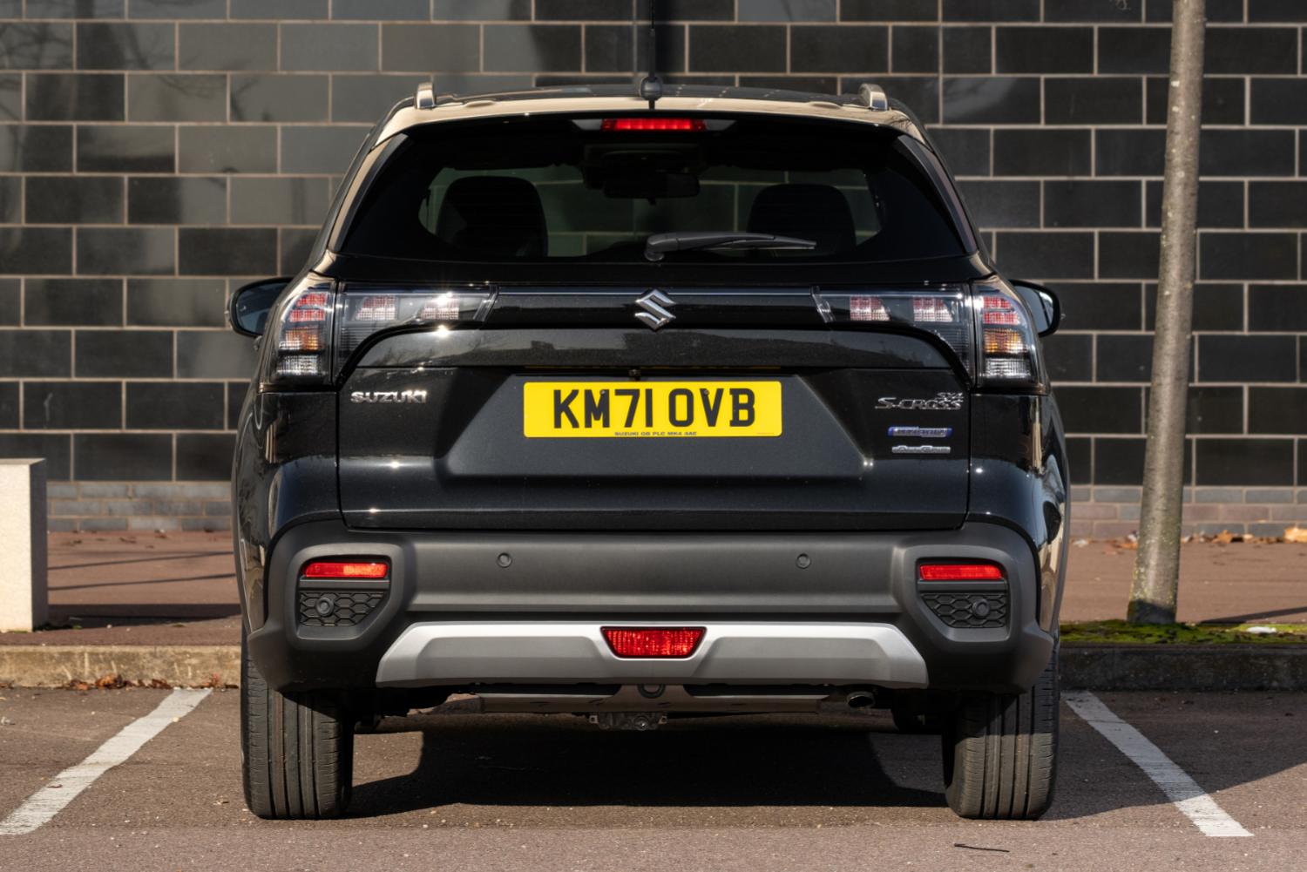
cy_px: 436
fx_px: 3813
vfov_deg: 13.0
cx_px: 654
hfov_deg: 19.5
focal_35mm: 105
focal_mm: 105
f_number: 8
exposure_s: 1/200
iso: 200
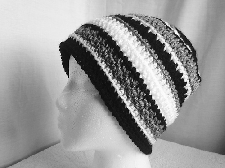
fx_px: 214
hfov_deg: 55.4
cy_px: 84
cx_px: 112
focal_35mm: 33
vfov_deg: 42.9
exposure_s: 1/60
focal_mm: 4.12
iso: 50
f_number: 2.4
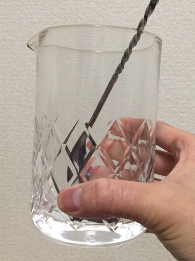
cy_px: 108
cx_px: 113
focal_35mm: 43
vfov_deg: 43.7
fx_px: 323
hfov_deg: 33.5
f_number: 2.2
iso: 250
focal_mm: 4.15
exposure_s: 1/30
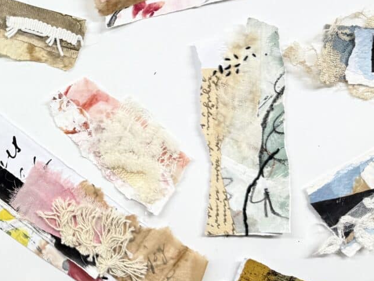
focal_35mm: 58
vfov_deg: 24.8
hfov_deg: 29.0
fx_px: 627
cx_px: -68
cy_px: 51
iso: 80
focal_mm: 6.76
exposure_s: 1/377
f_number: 1.78
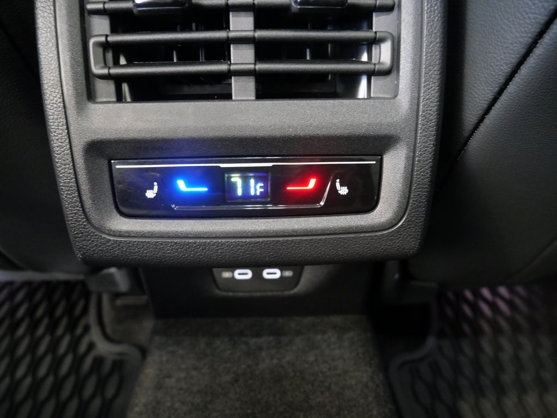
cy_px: 209
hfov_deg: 71.6
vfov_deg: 56.8
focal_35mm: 24
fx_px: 386
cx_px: 278
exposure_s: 1/10
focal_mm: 12
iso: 3200
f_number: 3.5
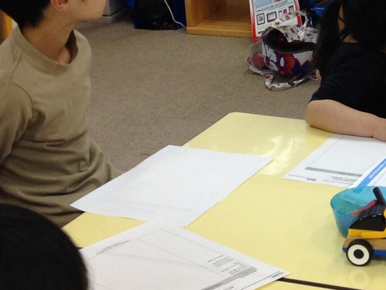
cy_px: 61
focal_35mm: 122
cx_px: 426
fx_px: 1360
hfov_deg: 15.7
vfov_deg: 12.1
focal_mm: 4.12
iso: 64
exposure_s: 1/40
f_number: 2.4
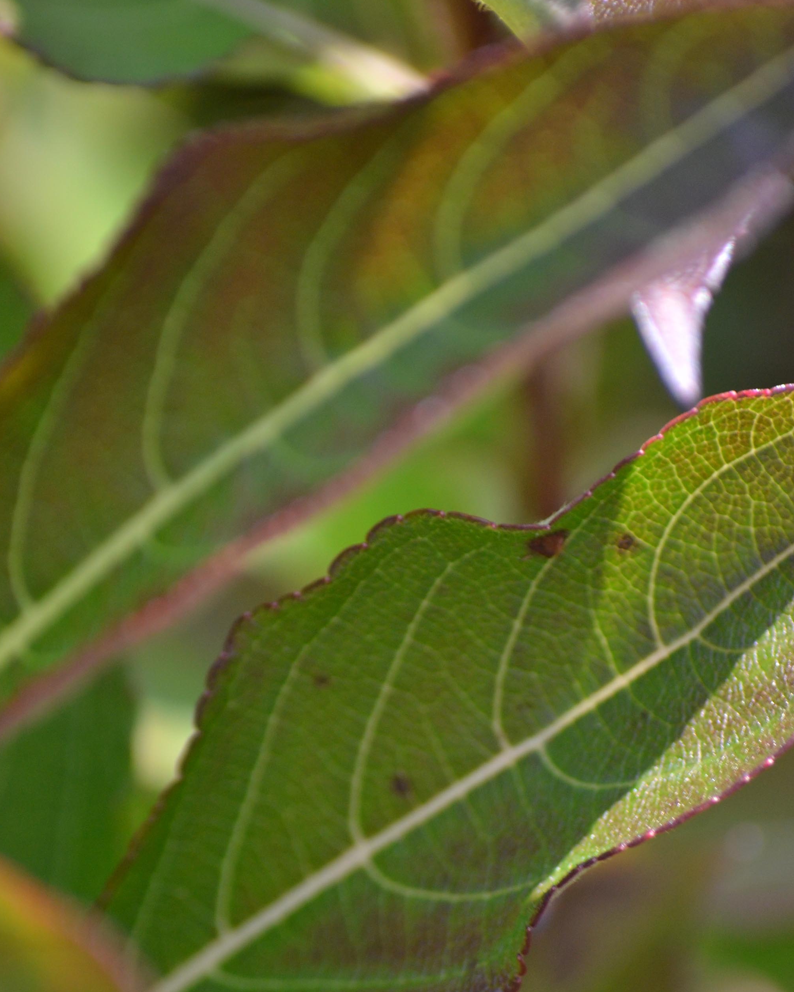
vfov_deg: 3.7
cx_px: 553
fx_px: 15183
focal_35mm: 517
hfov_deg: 3.0
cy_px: 585
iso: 400
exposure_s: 1/320
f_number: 5.6
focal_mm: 200
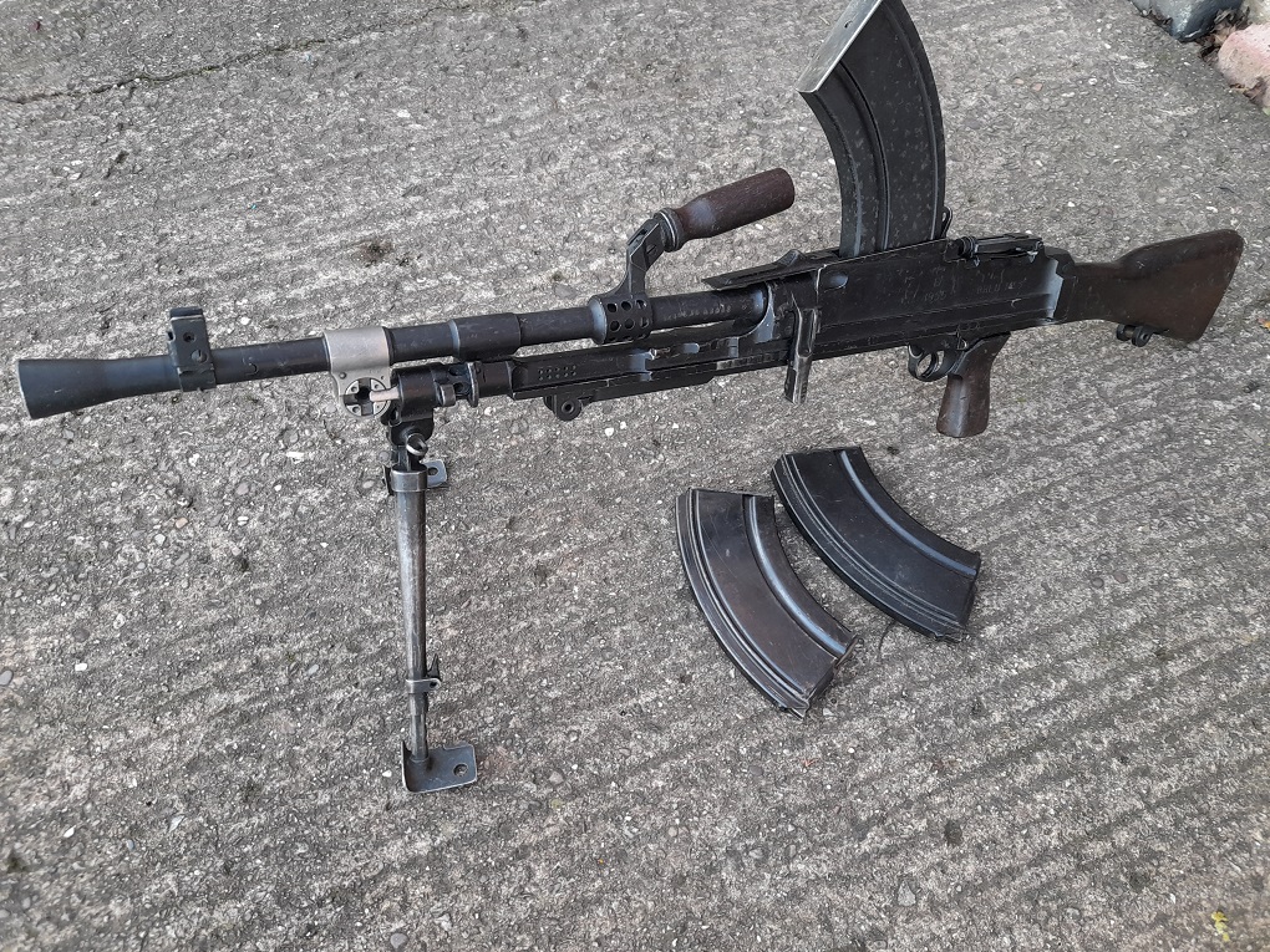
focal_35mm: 25
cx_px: 635
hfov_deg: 69.4
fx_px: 917
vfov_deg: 54.9
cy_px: 476
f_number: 2
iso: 100
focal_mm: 4.6
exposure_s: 1/50
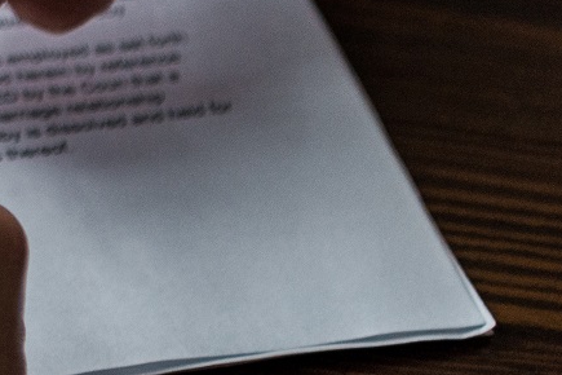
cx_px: -504
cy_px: -266
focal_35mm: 265
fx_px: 4137
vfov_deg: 5.1
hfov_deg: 7.5
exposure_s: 1/250
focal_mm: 60
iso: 400
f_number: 3.2
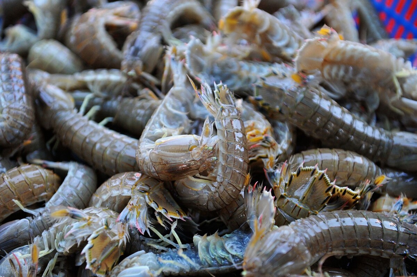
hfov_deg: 33.4
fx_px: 694
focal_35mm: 60
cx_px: 208
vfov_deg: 22.6
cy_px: 138
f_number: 3.2
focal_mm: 60
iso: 2800
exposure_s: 1/2000
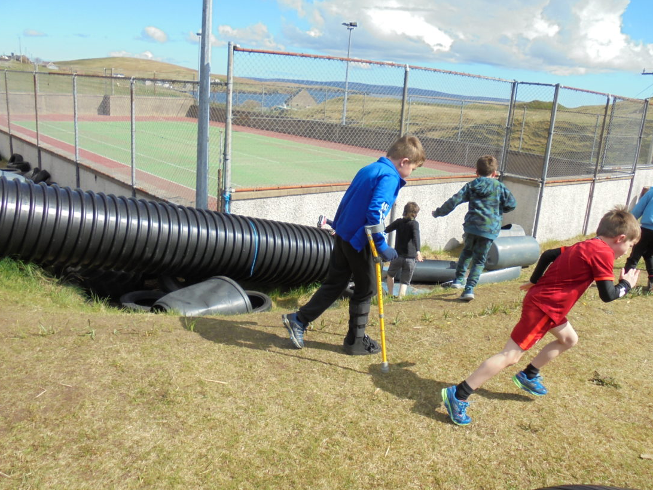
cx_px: 340
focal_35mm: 30
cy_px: 244
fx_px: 566
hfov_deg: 59.9
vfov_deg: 46.8
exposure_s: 1/800
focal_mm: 4.6
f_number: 3.5
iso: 100
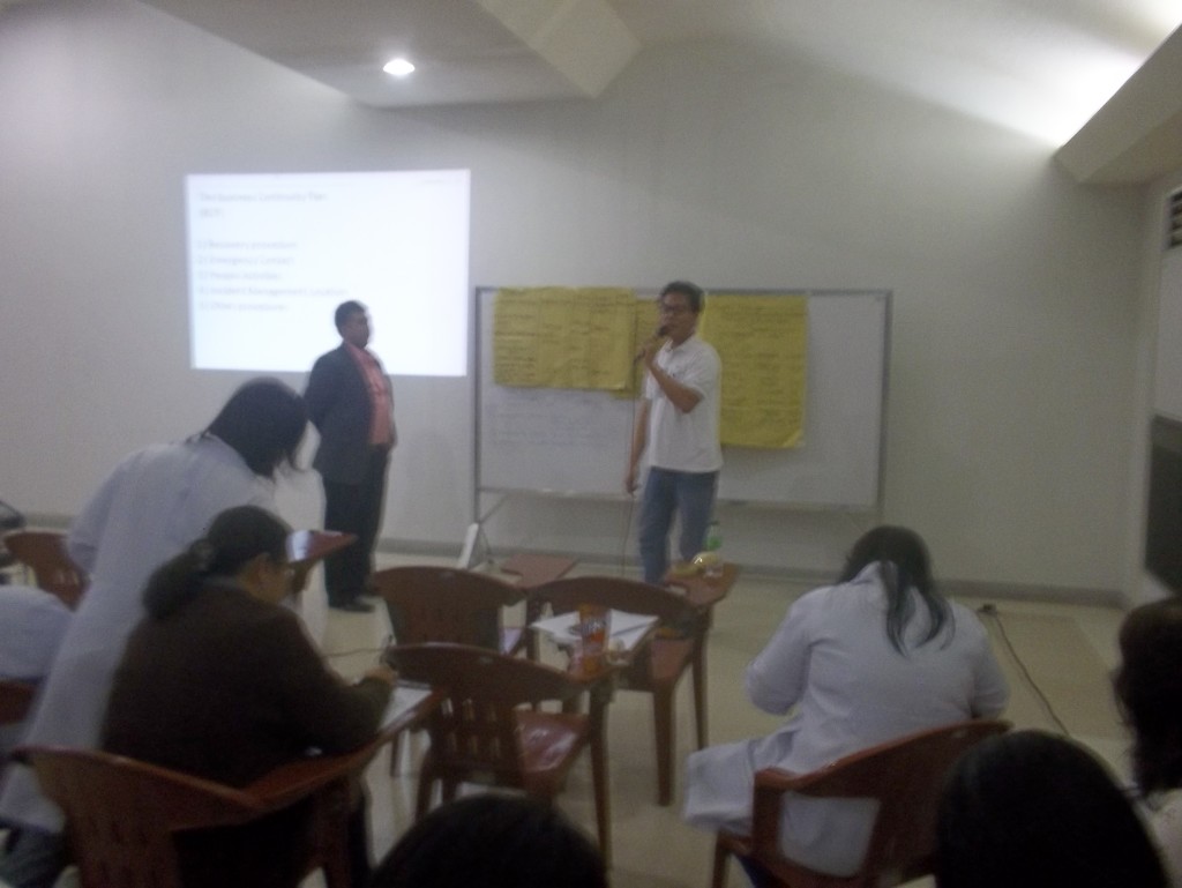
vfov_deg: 48.3
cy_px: 444
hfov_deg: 61.6
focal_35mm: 29
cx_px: 591
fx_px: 991
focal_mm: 4.1
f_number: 3.3
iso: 163
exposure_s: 1/8
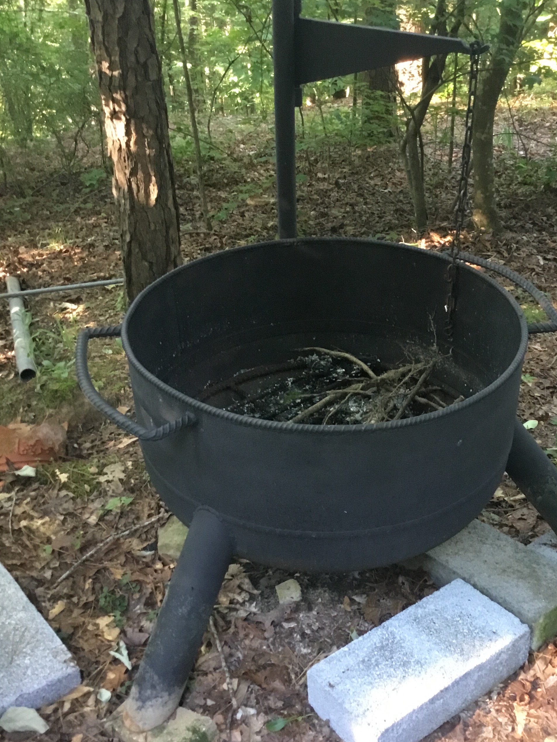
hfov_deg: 35.7
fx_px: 858
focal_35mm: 40
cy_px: 405
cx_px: 358
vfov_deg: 46.7
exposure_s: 1/24
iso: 200
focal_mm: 3.3
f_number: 2.4
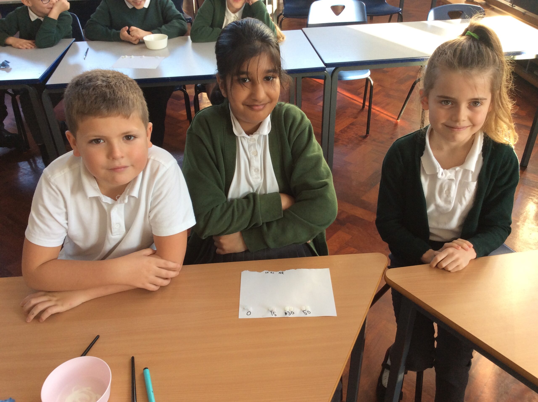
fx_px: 497
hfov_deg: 56.9
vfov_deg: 44.1
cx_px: 269
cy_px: 201
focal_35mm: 32
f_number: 2.4
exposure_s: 1/33
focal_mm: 3.3
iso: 40
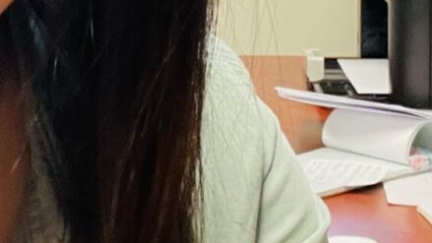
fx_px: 1363
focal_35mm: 119
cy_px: -58
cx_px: -63
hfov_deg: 17.3
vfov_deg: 10.0
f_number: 2.2
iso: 400
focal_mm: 2.71
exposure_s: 1/30
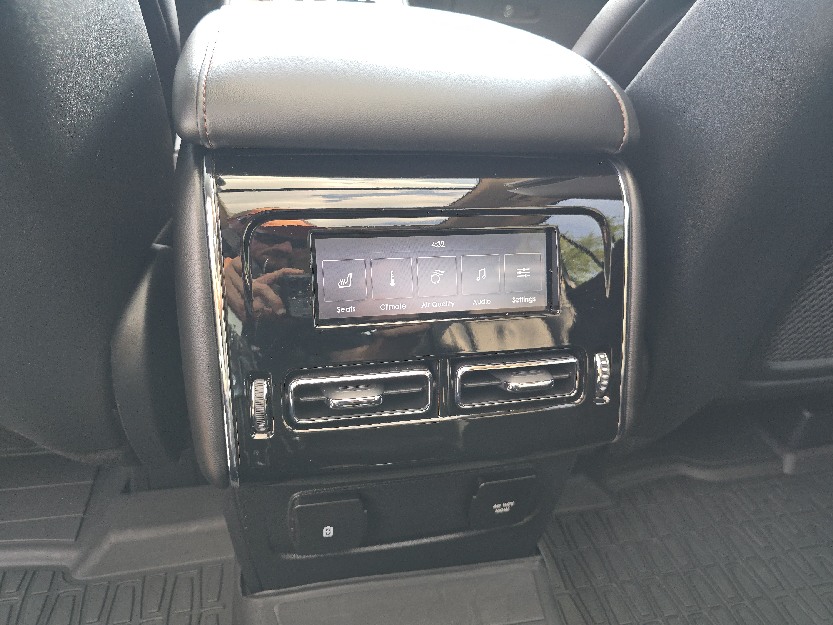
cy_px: 312
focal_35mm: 23
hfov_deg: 73.9
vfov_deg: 58.9
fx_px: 553
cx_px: 416
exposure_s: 1/54.6
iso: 100
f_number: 1.7
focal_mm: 6.3
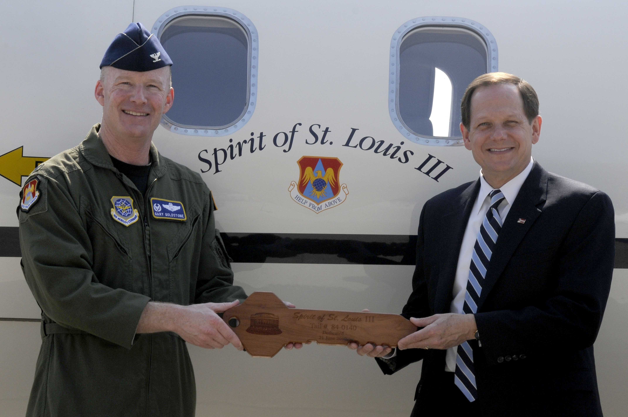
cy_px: 208
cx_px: 314
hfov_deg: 15.2
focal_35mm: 135
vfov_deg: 10.1
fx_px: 2352
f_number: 14
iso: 200
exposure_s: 1/250
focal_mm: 90
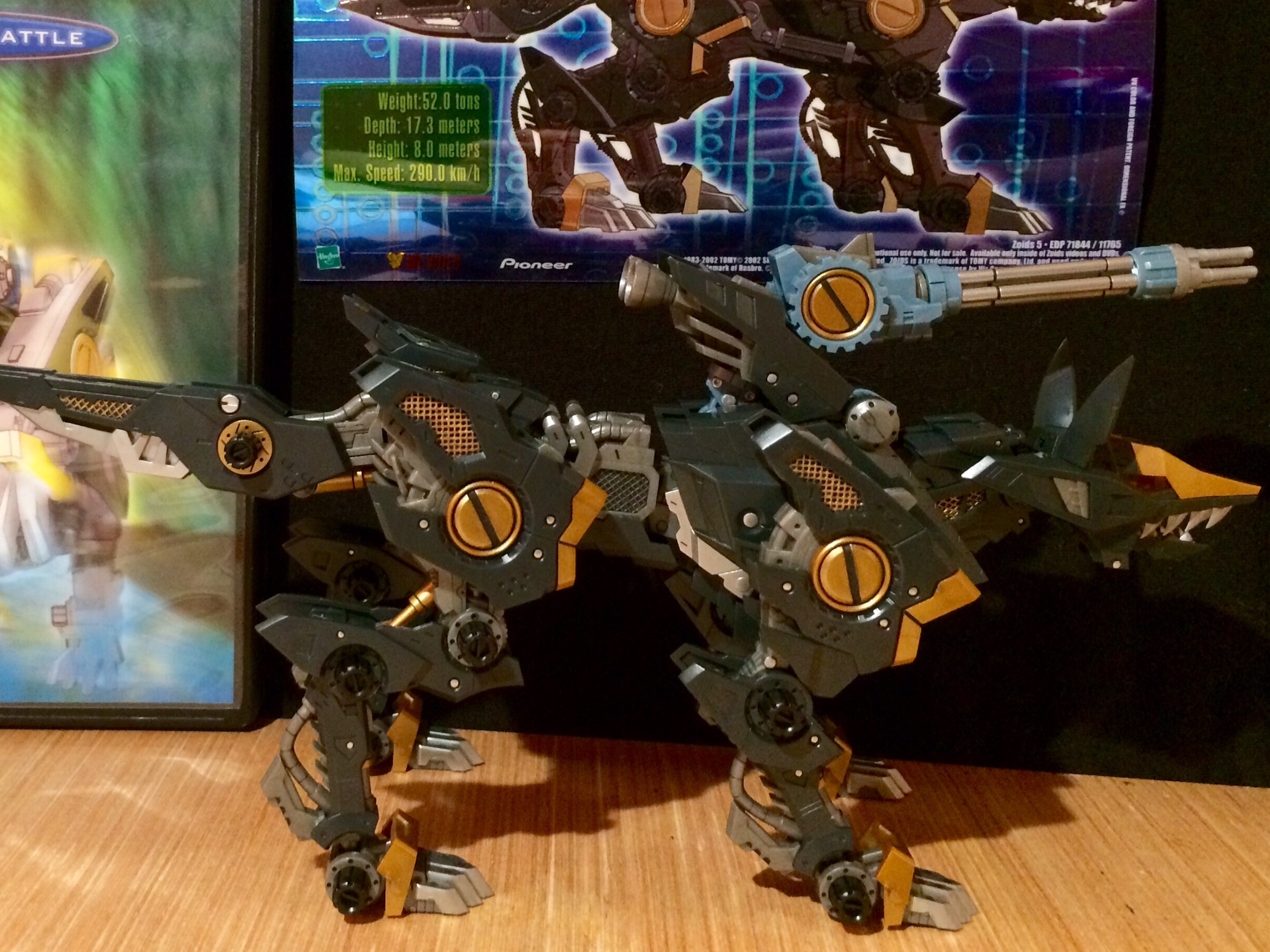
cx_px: 445
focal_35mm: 39
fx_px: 1431
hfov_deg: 47.2
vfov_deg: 36.6
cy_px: 352
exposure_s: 1/24
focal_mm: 4.15
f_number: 2.2
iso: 250
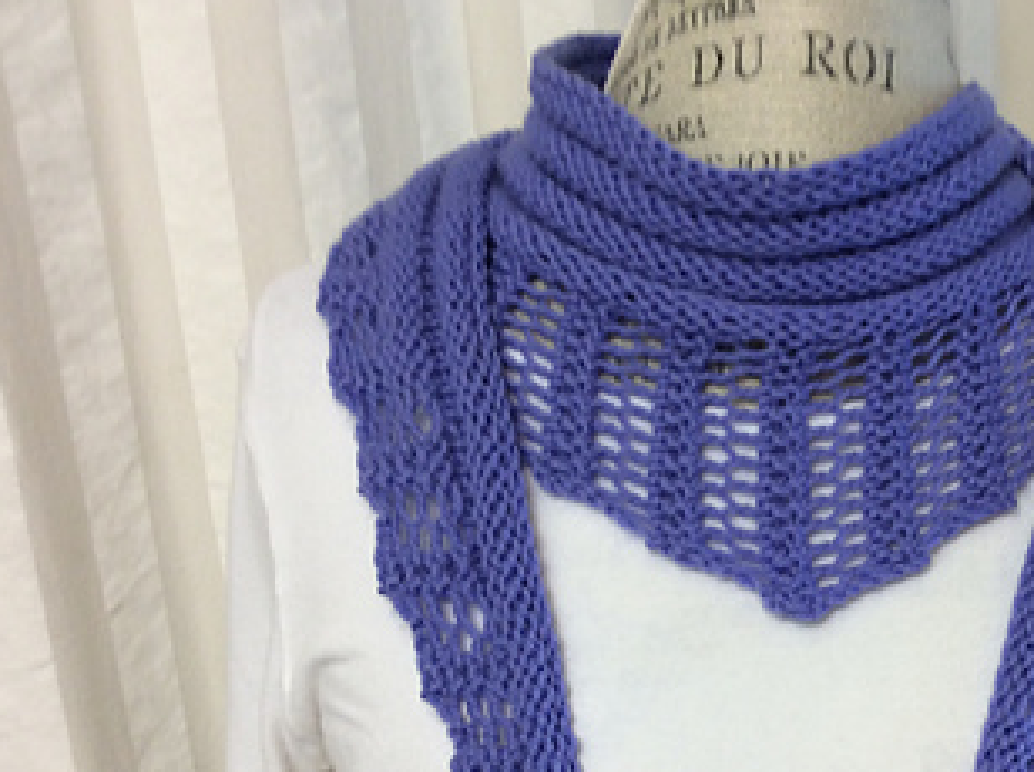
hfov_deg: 35.9
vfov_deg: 27.6
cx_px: 792
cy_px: 562
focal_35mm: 52
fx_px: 1551
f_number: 2.4
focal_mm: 3.3
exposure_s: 1/24
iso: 40
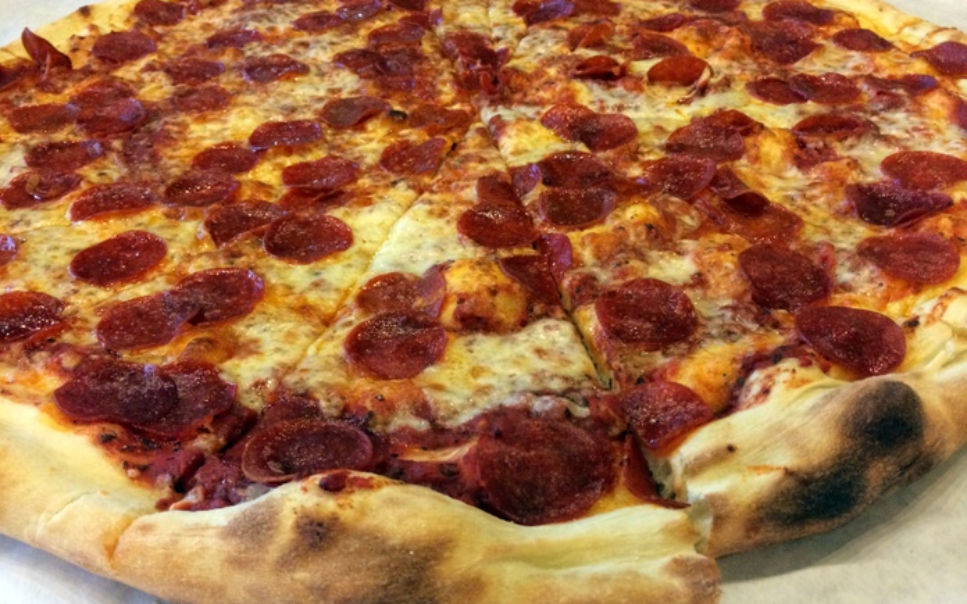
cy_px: 338
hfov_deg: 59.7
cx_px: 482
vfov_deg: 39.4
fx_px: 843
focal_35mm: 32
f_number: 2.2
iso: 250
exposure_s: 1/30
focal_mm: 4.12
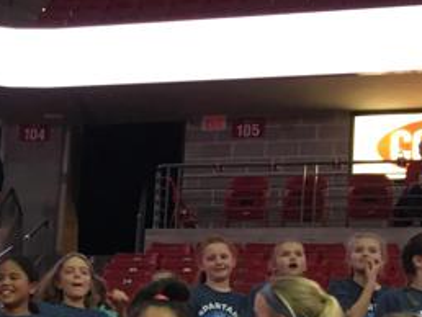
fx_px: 1403
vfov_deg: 12.8
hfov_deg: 16.3
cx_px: -116
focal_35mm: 115
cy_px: 307
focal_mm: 4.15
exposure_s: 1/30
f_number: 2.2
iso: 80
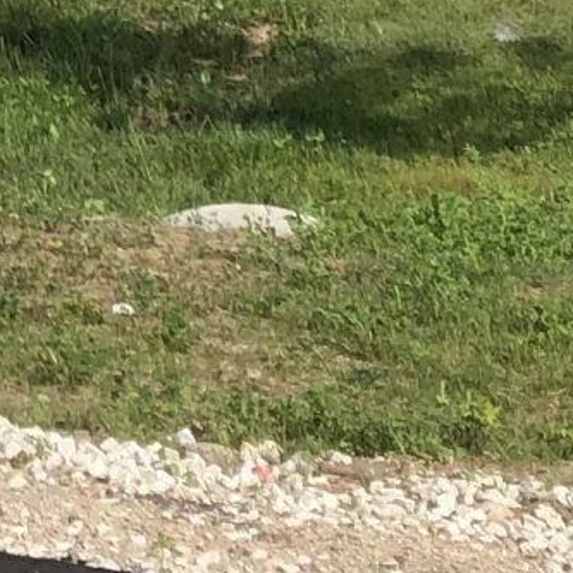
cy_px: -685
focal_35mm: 190
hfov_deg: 8.7
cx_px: -597
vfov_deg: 8.6
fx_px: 3558
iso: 20
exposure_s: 1/2024
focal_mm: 3.99
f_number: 1.8
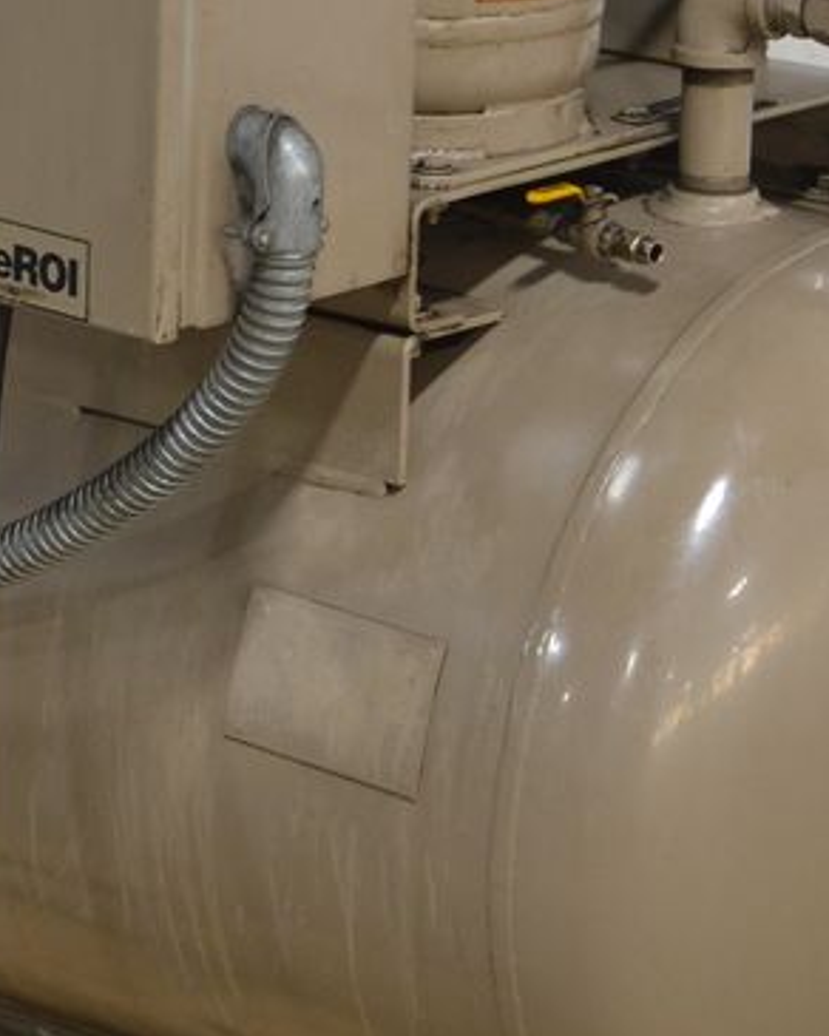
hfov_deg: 9.6
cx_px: 55
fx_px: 4907
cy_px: 187
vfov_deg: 12.0
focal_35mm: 160
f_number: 4.5
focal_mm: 30
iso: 400
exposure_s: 1/25
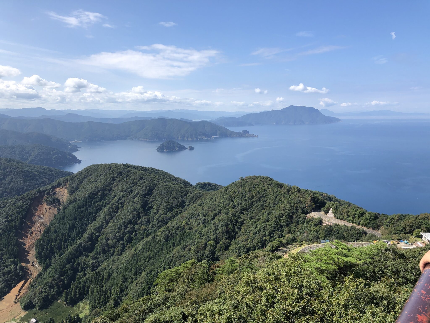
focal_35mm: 28
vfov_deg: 49.7
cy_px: 162
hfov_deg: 63.4
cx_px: 215
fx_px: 348
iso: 20
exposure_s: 1/2024
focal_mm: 4
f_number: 1.8
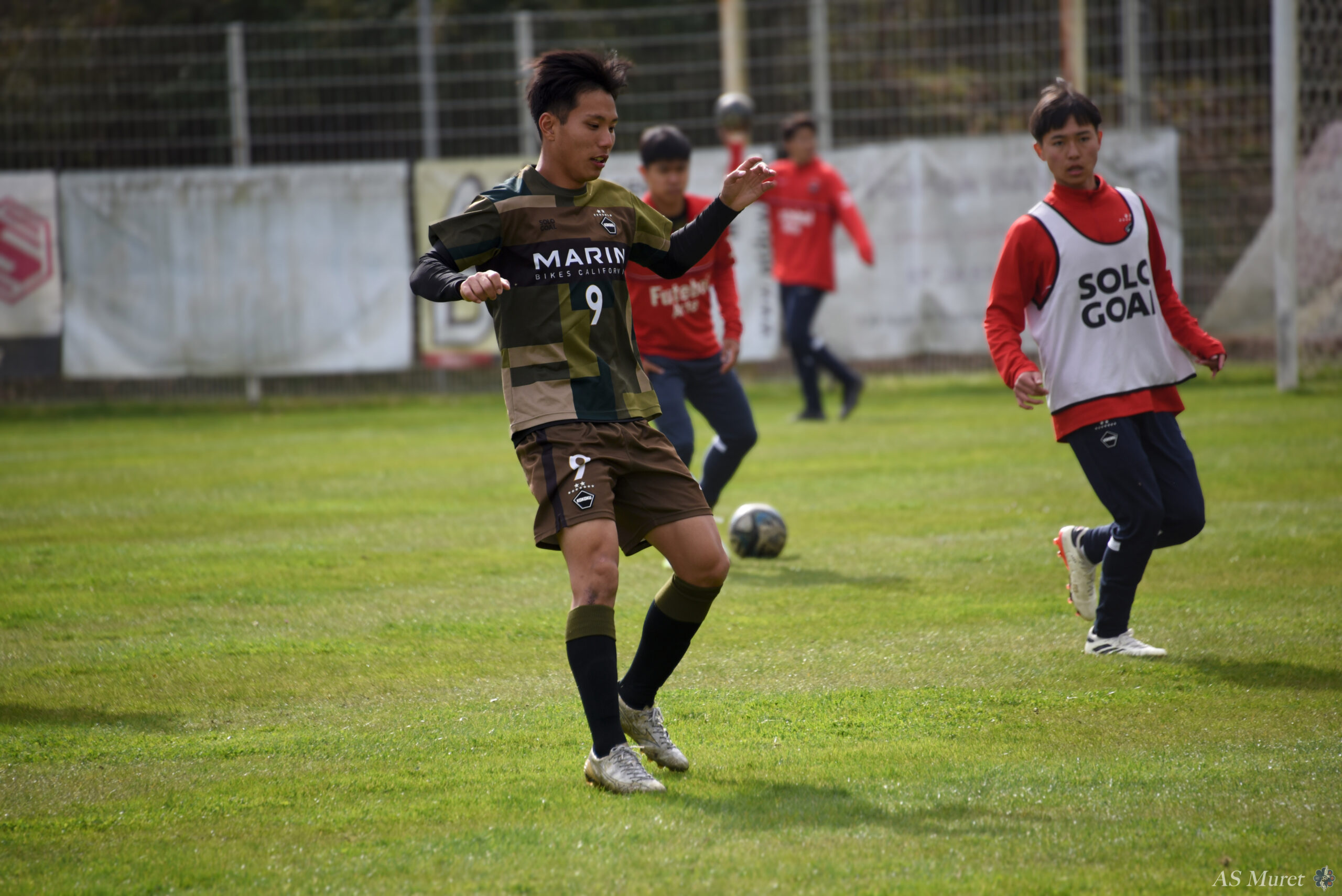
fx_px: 11187
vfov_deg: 4.6
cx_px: 671
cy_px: 448
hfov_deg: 6.9
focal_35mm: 300
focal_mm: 300
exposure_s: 1/1000
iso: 400
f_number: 5.6
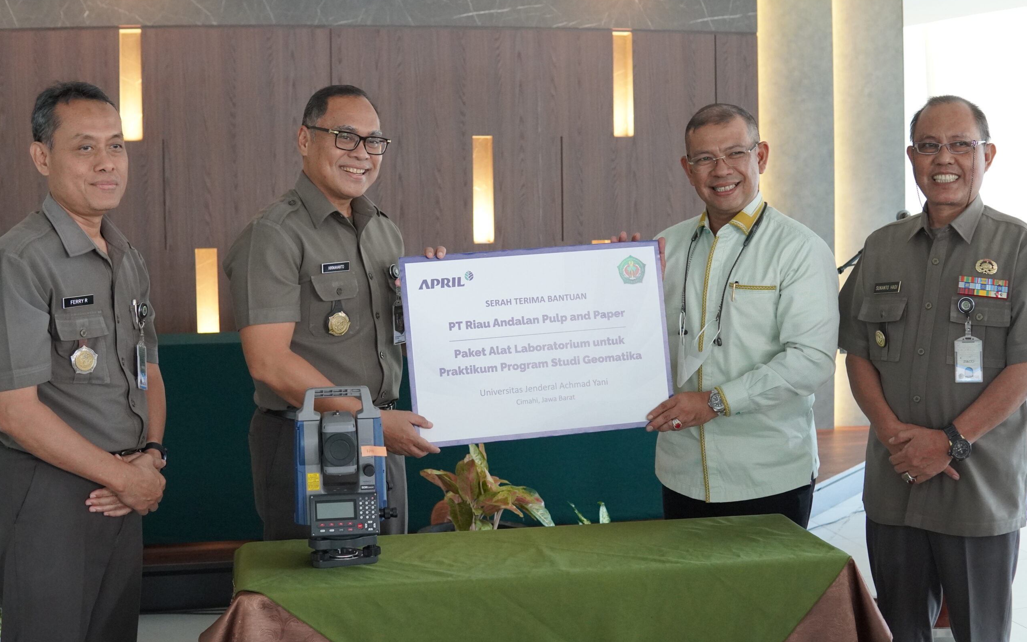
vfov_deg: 28.0
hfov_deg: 43.5
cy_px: 332
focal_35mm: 46
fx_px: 1287
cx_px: 514
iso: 2500
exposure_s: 1/160
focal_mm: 30
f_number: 4
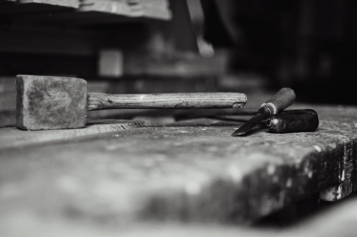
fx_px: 743
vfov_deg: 18.1
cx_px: 178
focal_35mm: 75
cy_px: 118
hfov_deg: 27.0
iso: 100
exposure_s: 1/250
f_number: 1.4
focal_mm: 50
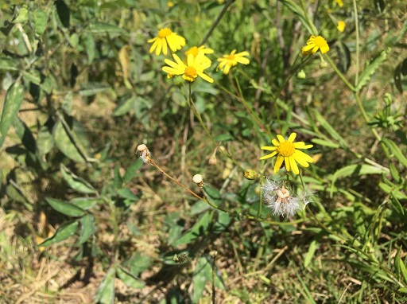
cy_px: 152
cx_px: 204
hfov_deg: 61.8
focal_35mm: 29
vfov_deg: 48.1
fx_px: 340
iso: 32
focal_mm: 4.15
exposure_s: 1/1582
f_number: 2.2
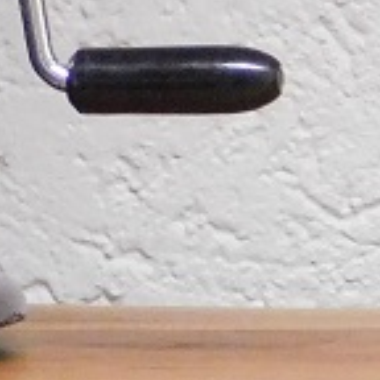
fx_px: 8694
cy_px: -699
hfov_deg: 2.5
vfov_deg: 2.5
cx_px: -546
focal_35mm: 700
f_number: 4.6
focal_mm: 17.6
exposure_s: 1/15
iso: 800
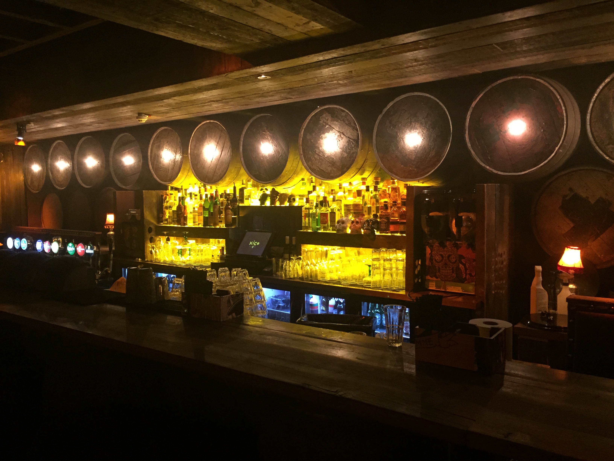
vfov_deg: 48.2
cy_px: 230
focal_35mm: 29
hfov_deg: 61.7
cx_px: 307
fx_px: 514
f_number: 2.2
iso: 250
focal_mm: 4.15
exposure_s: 1/20
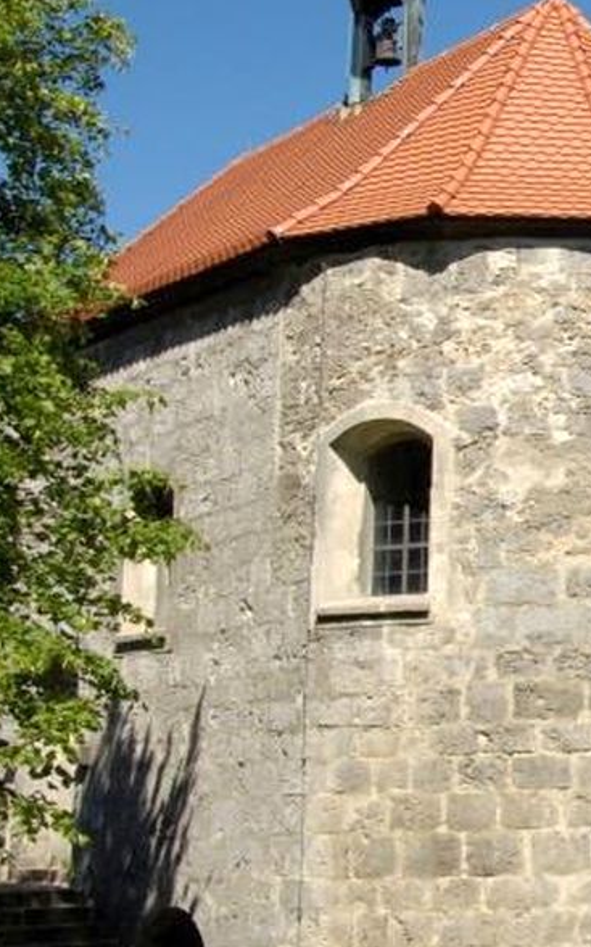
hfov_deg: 17.3
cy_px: 443
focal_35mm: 66
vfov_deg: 30.9
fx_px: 1710
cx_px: 931
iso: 400
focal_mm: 17
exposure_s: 1/500
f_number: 11
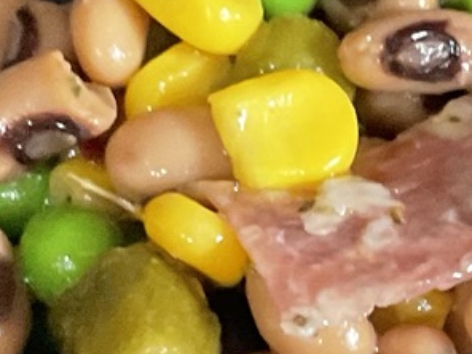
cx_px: 793
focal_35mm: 196
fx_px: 2673
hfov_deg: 9.7
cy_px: 459
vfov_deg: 7.5
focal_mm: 3
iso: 320
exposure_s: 1/34
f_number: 1.8
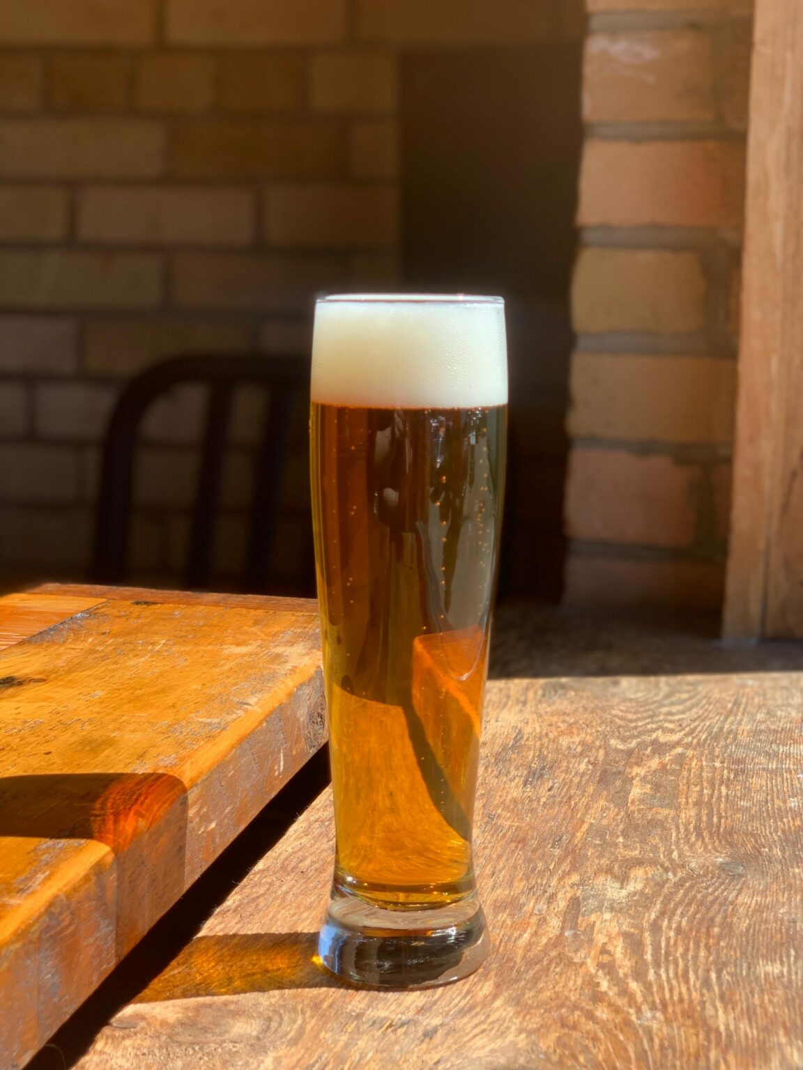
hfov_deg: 28.0
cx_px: 402
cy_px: 535
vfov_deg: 36.8
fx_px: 1608
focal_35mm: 52
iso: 16
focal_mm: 6
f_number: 2.4
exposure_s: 1/280
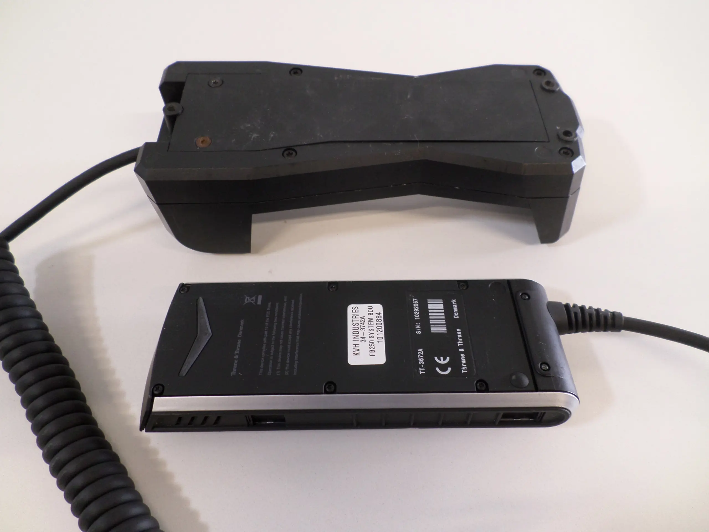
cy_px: 266
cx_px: 354
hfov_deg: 69.4
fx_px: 512
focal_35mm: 25
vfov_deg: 54.9
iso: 120
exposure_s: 1/30
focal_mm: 4.5
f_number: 2.5
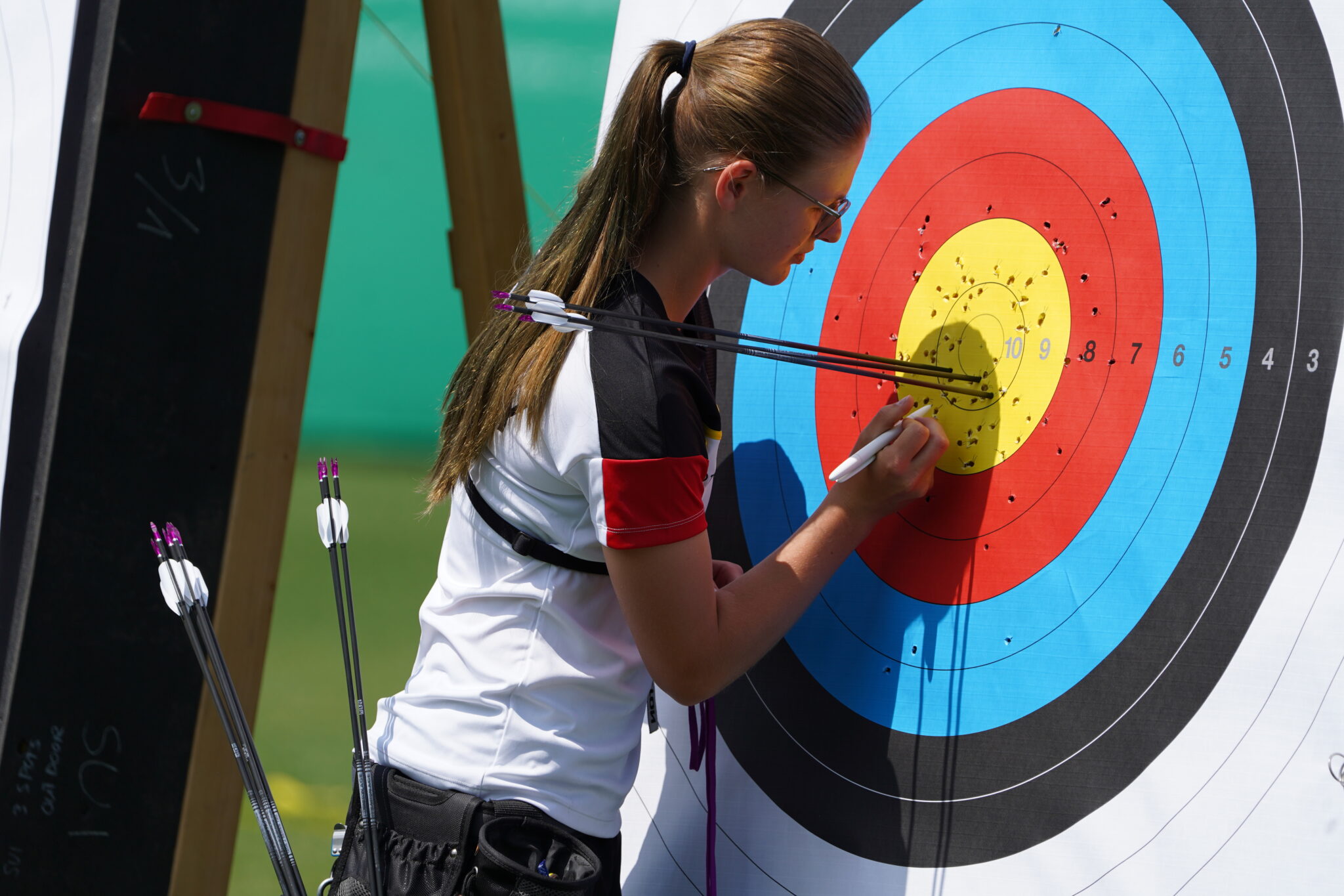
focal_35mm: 448
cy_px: 448
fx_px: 16723
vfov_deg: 3.1
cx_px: 672
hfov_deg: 4.6
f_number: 6.3
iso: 200
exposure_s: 1/1000
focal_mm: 448
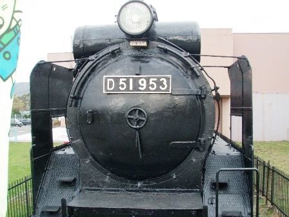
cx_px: 144
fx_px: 317
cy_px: 108
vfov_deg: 37.7
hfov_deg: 49.0
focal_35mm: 38
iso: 400
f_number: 3.5
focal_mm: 6.7
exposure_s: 1/250
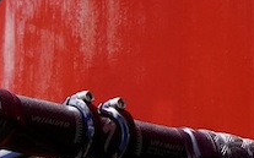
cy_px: 438
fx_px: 2241
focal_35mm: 324
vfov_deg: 3.9
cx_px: 1
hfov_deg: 6.5
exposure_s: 1/800
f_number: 14
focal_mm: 55
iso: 3200
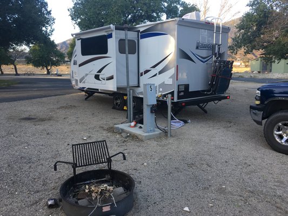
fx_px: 241
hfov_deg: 61.6
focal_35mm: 29
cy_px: 108
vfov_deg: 48.2
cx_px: 144
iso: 32
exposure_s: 1/120
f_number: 2.2
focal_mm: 4.15
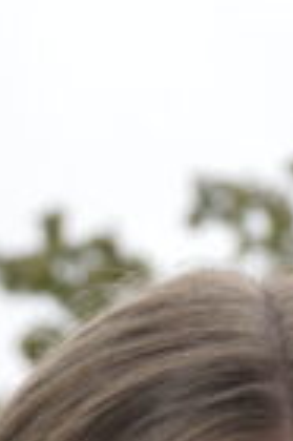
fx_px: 4695
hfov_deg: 3.6
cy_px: 1222
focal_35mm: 384
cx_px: 153
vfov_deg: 5.1
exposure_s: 1/160
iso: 100
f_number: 4.5
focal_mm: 35
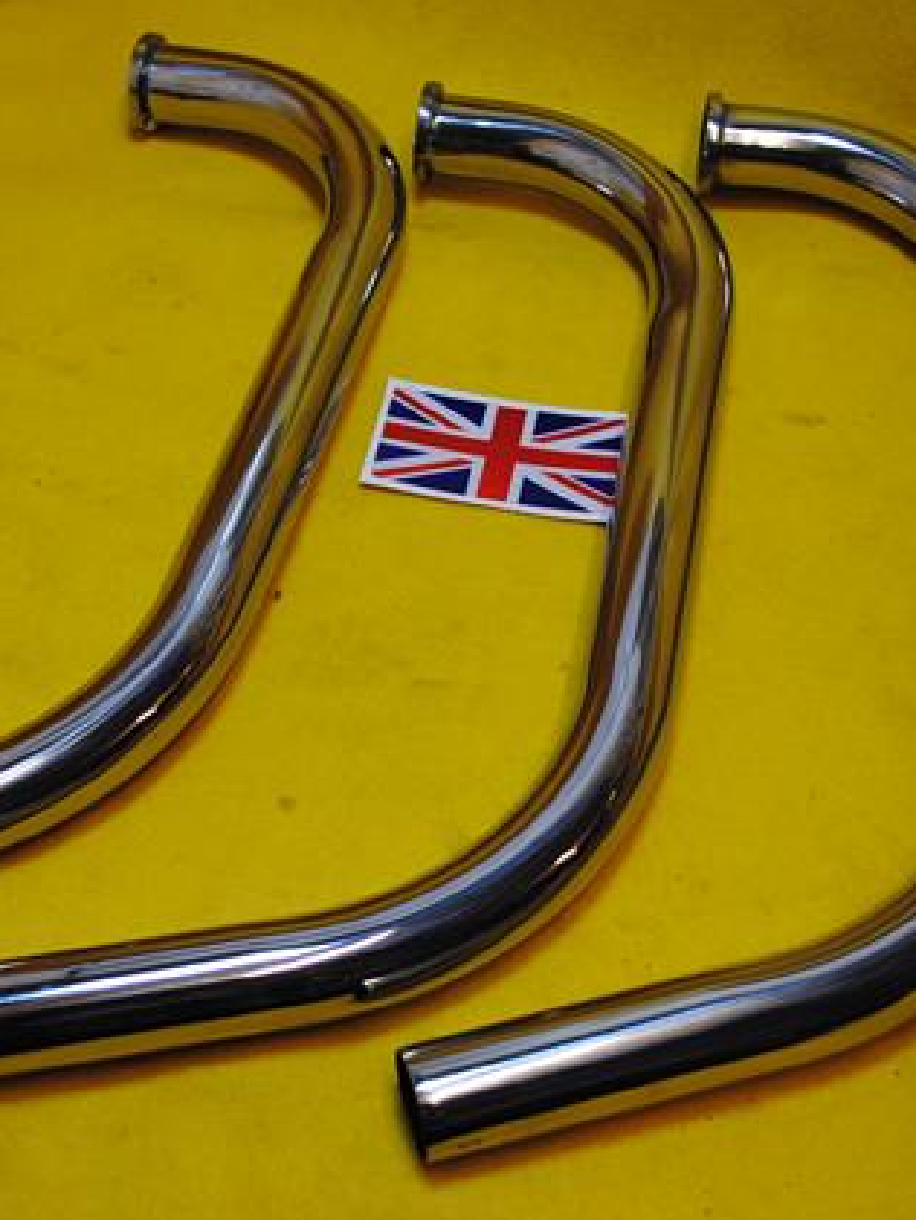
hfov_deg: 25.6
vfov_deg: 33.8
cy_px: 609
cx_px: 319
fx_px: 2010
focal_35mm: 57
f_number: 4.2
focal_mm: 26
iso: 220
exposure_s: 1/30
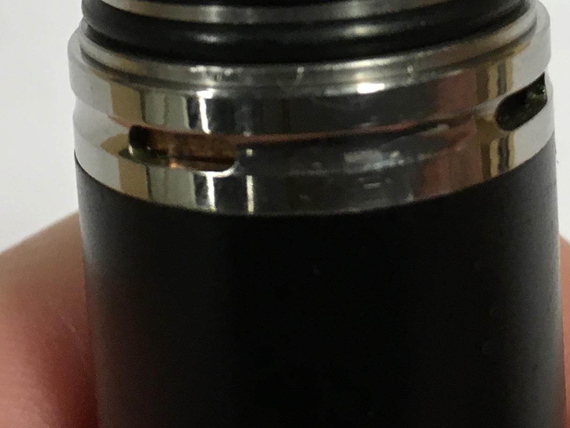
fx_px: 1581
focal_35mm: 96
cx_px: 300
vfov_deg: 14.6
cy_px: -160
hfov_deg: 20.4
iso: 32
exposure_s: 1/30
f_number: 2.2
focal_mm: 4.15
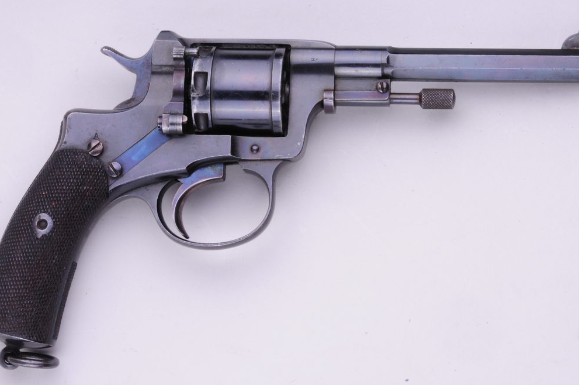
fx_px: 1751
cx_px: 315
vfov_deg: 12.5
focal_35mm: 109
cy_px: 203
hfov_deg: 18.8
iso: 200
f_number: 36
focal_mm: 60
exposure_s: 1/250
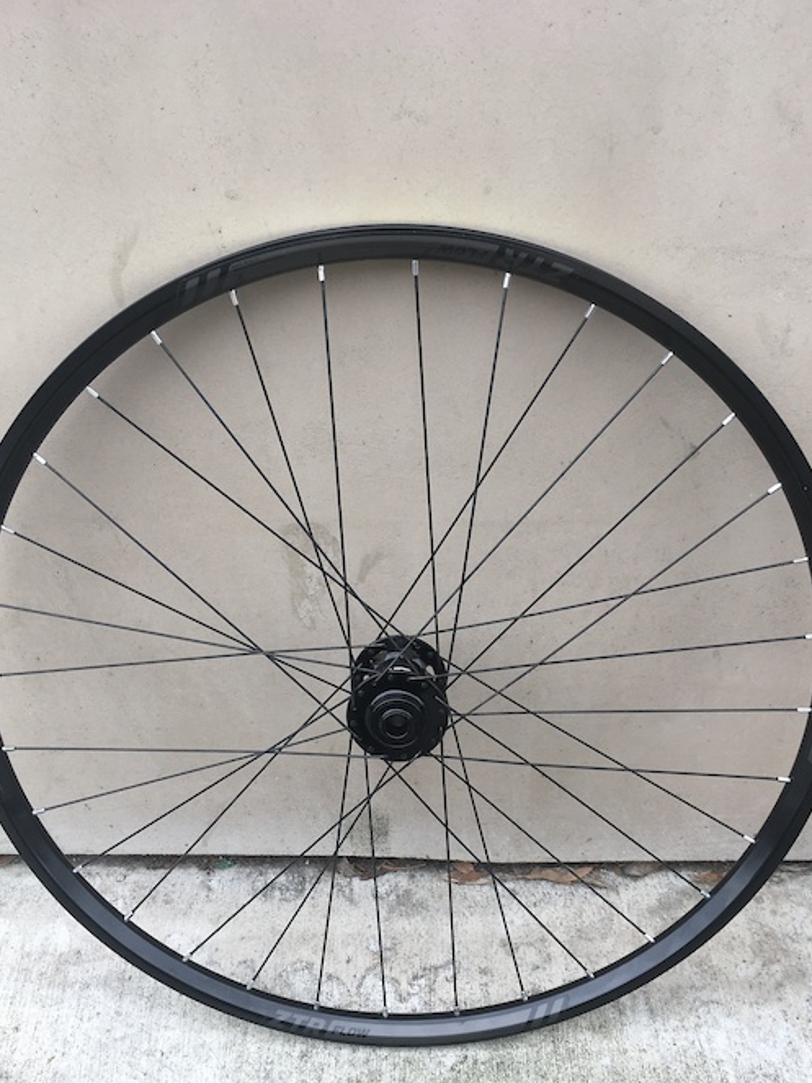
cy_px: 645
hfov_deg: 40.7
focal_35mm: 35
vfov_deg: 52.3
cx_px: 405
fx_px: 1095
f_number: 2.2
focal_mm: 4.15
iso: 25
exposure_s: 1/204
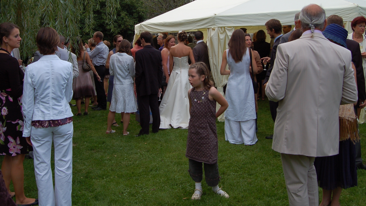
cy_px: 51
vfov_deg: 29.9
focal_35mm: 39
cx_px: 179
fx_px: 378
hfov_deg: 51.6
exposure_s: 1/100
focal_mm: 18
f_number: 5
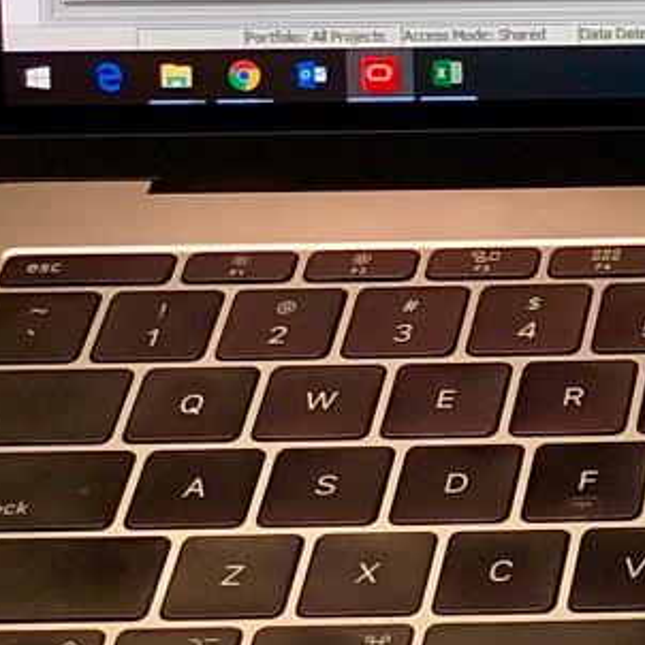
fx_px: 3478
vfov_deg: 10.5
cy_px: -4
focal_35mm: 165
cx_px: 1452
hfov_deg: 9.6
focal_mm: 4
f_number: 1.8
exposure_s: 1/33
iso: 25
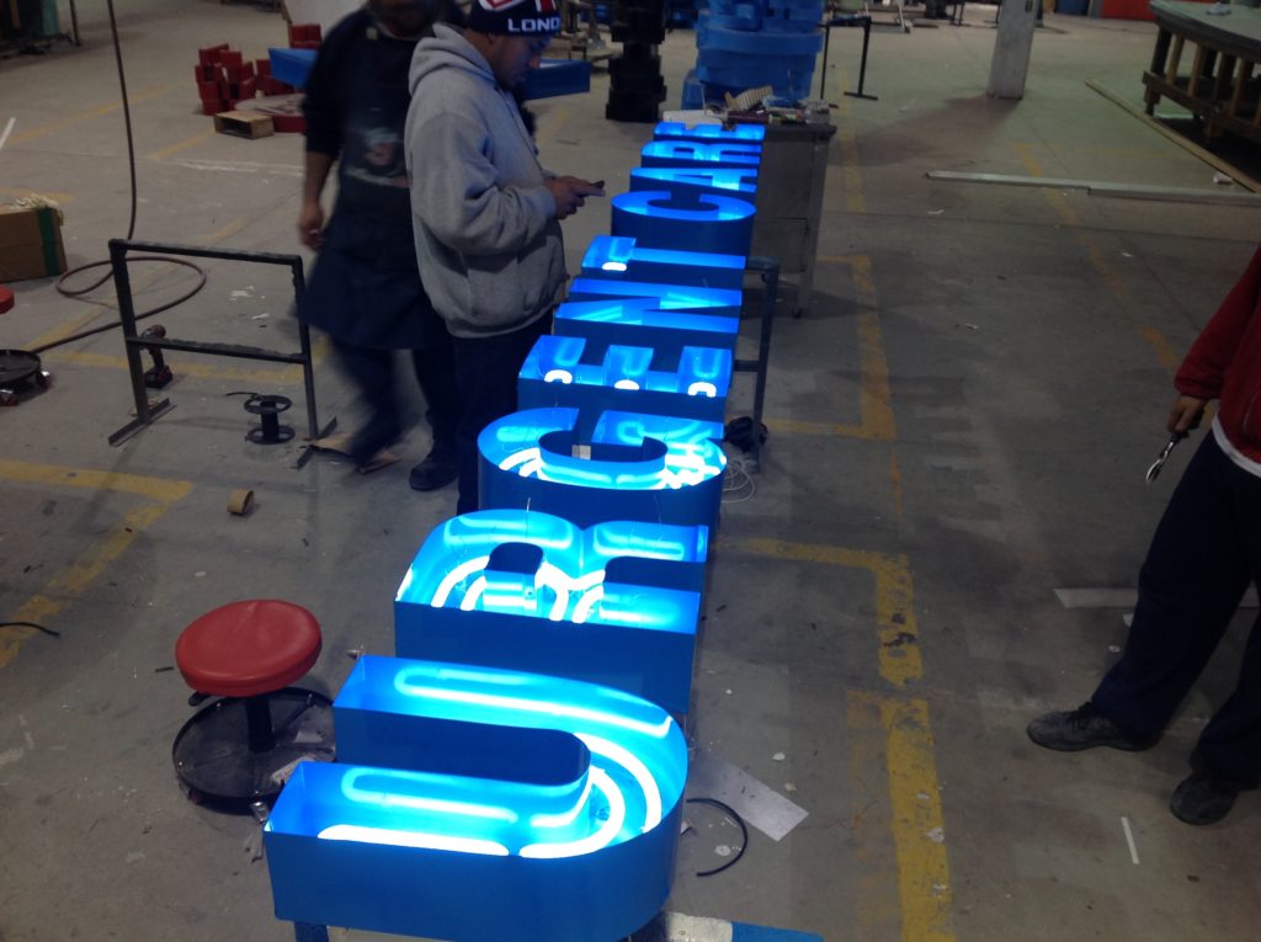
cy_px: 471
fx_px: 1273
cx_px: 630
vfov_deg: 40.6
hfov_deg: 52.7
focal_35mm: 35
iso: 50
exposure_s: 1/17
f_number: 2.4
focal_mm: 4.28
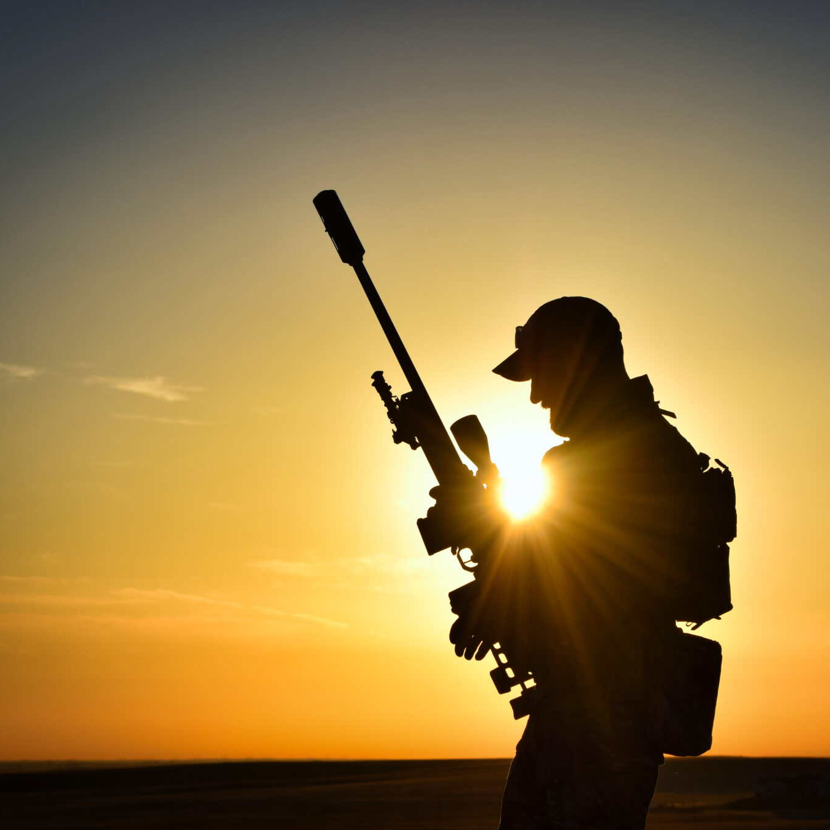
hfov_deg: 13.3
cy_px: 416
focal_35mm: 131
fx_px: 3554
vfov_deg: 13.3
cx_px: 517
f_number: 11
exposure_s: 1/1600
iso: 200
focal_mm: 68
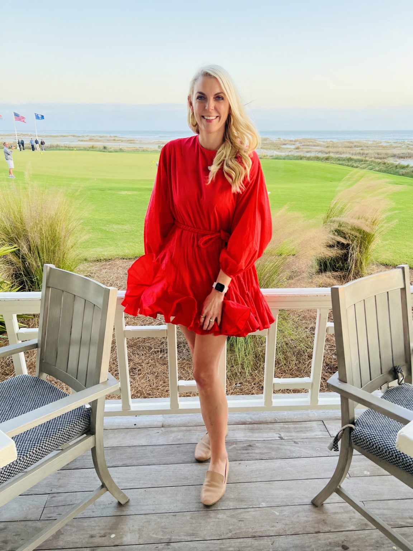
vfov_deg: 67.3
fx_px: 414
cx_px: 206
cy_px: 276
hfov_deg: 53.1
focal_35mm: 26
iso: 50
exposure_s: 1/121
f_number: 1.5
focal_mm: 5.7
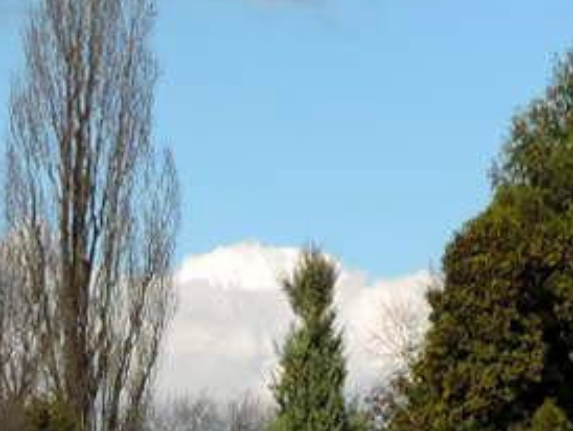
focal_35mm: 251
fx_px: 4158
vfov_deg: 5.7
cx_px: 176
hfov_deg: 7.9
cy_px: 1107
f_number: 3.4
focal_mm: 7.6
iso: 80
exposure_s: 1/500
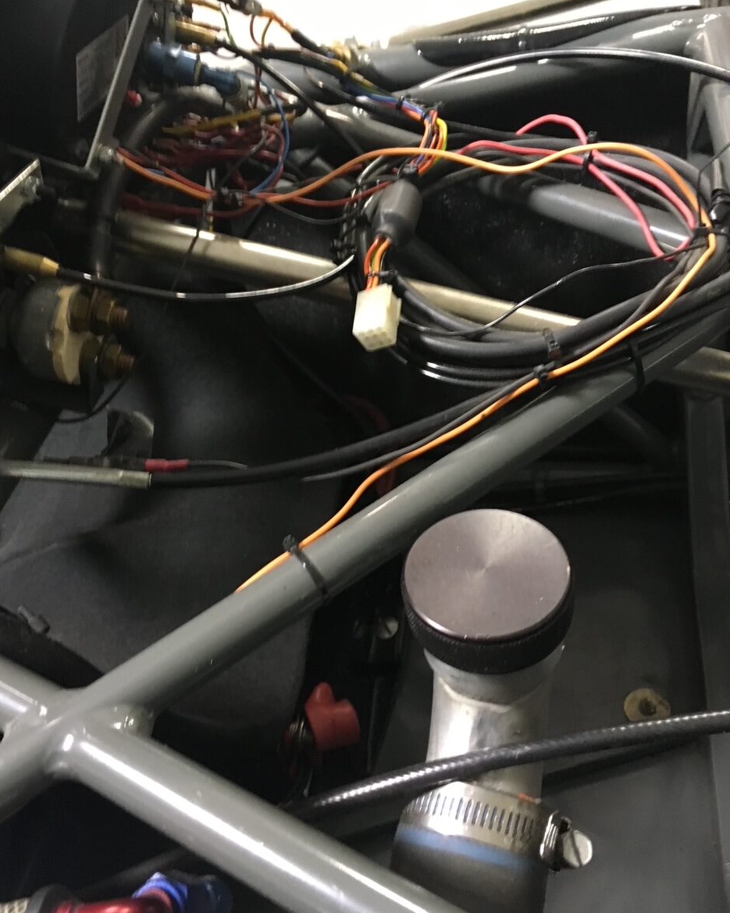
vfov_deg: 57.1
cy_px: 427
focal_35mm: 31
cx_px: 361
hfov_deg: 47.1
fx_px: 837
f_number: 2.2
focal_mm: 4.15
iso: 200
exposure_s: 1/15
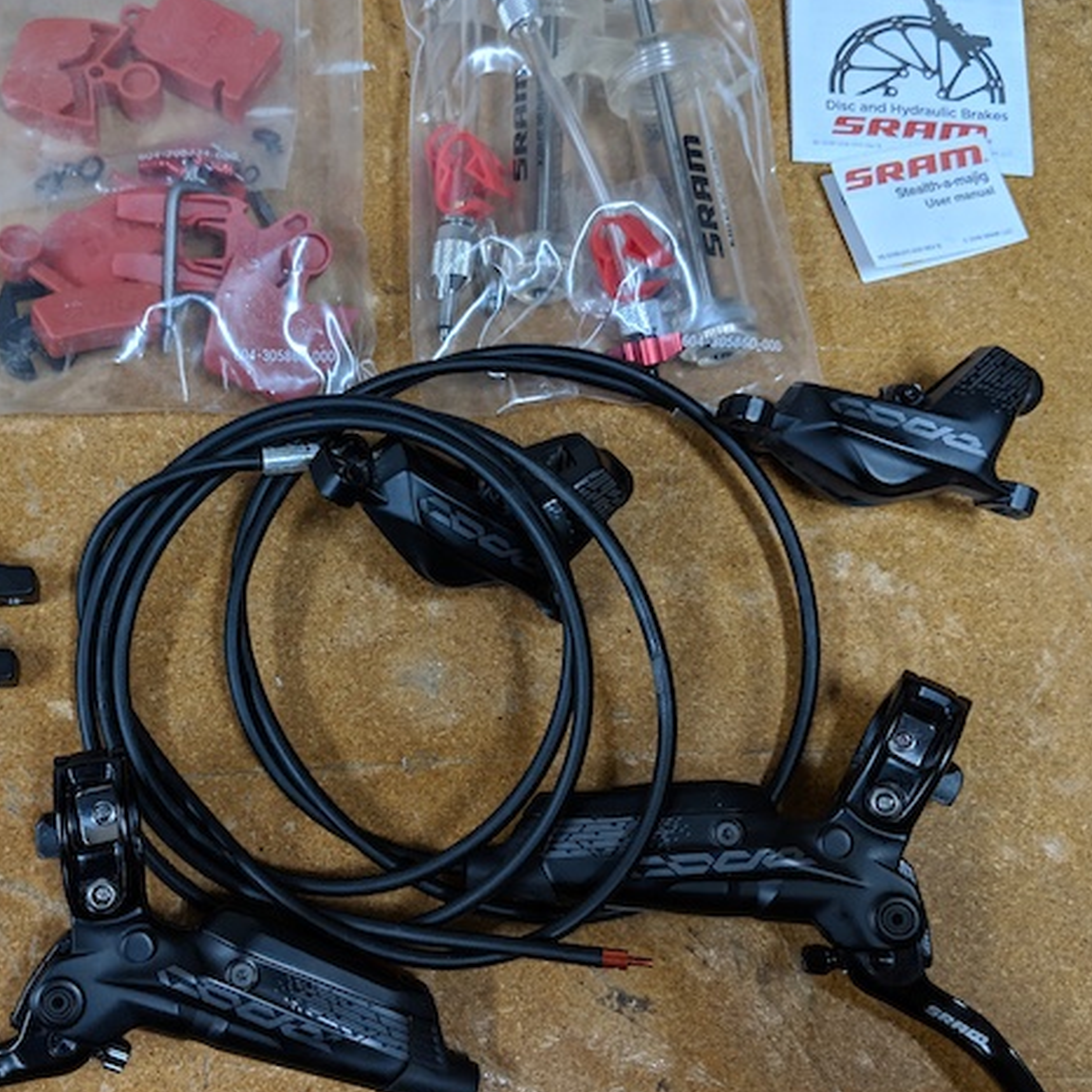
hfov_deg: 40.2
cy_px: 553
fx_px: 1463
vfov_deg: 40.9
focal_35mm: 41
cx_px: 326
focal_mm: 4.44
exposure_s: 1/120
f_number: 1.8
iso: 184
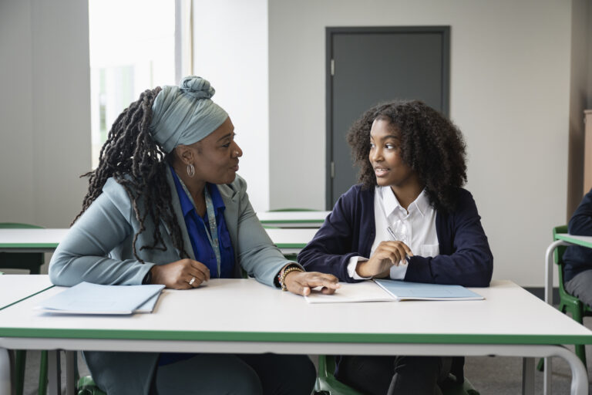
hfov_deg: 48.5
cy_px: 198
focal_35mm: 40
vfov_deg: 33.4
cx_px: 296
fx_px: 658
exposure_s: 1/200
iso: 500
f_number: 2.8
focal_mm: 40
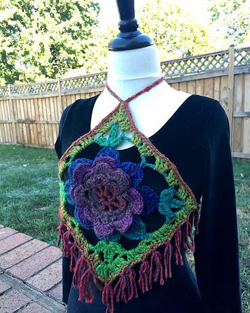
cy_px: 162
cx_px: 127
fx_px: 287
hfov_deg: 47.1
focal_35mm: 31
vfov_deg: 57.2
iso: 32
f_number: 2.2
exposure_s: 1/60
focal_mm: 4.15
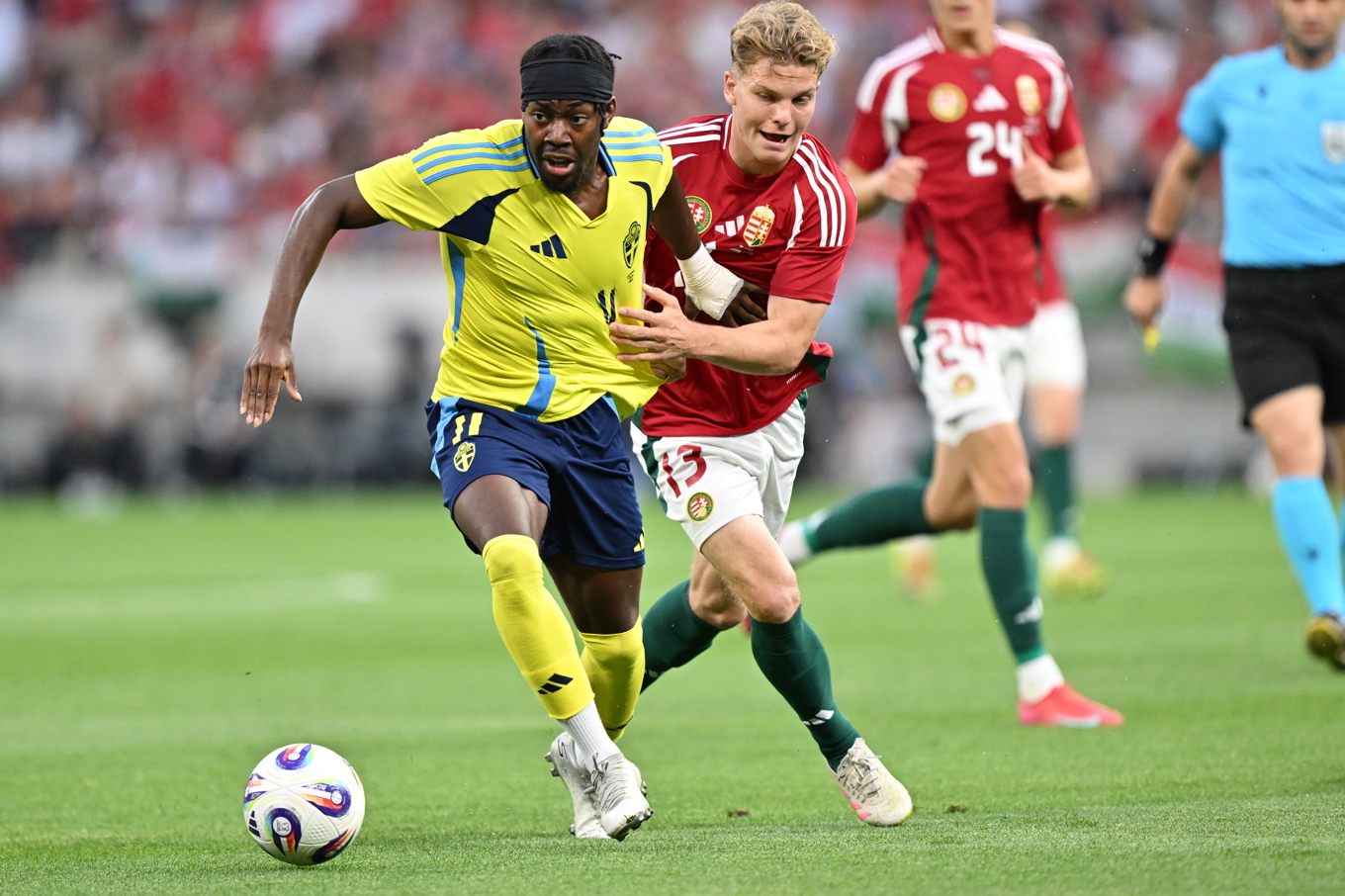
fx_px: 14940
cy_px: 448
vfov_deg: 3.4
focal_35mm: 400
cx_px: 672
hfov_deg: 5.2
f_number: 2.8
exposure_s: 1/3200
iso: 2500
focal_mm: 400
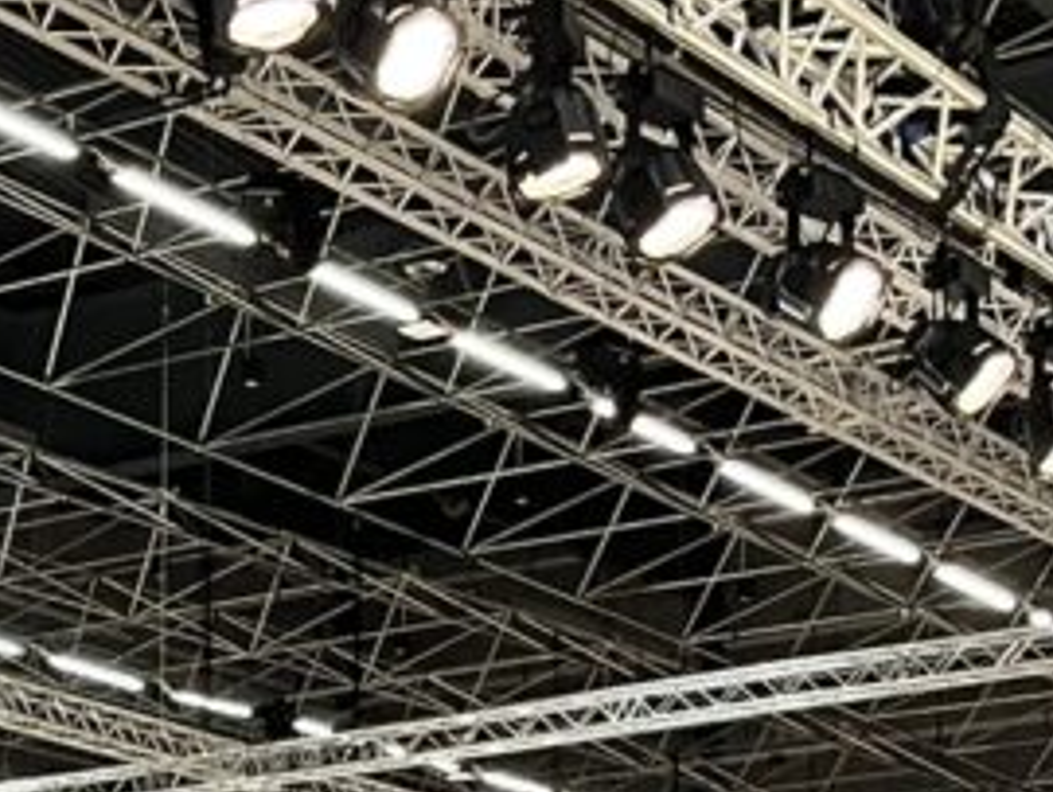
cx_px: -523
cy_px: 1604
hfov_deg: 14.5
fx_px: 3867
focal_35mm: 127
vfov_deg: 10.7
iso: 125
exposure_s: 1/50
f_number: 1.6
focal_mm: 5.1
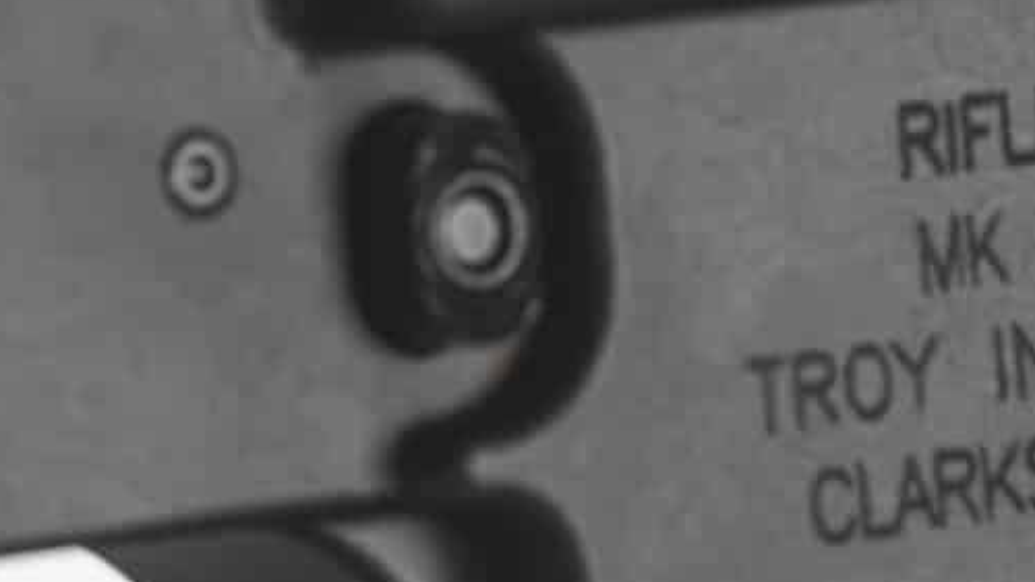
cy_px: 403
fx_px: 10481
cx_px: 553
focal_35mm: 382
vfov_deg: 3.2
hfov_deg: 5.7
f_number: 8
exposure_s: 1/500
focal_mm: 89
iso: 8000
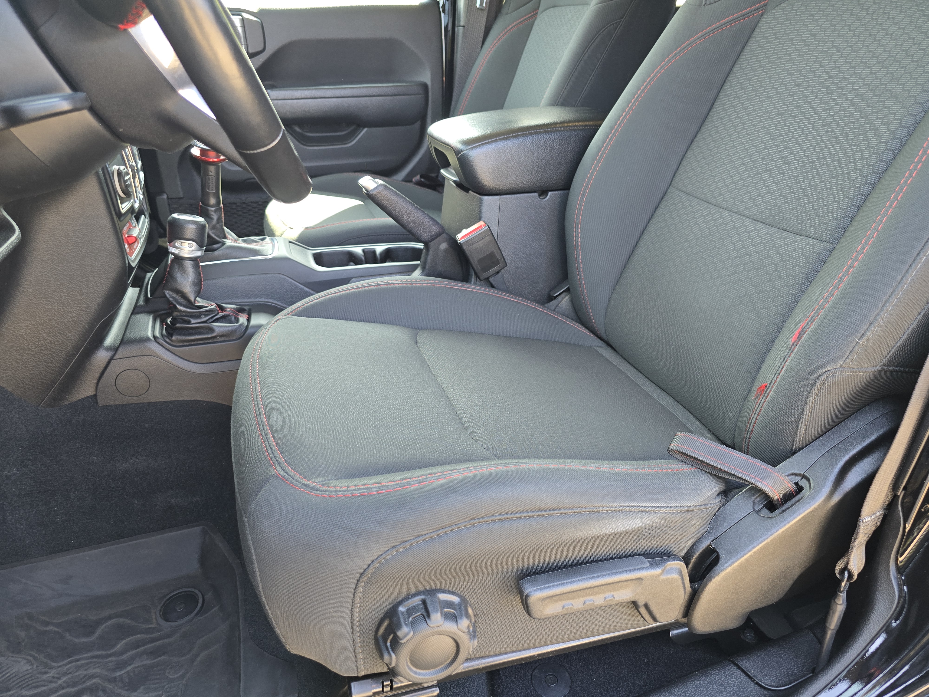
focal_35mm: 23
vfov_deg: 58.9
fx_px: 617
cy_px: 348
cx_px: 464
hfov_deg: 73.9
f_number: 1.7
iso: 64
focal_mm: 6.3
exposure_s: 1/70
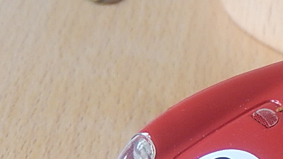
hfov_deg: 10.8
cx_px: 453
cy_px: 193
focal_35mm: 191
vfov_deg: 6.3
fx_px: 1434
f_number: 4.5
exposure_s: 1/30
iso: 160
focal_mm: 9.2
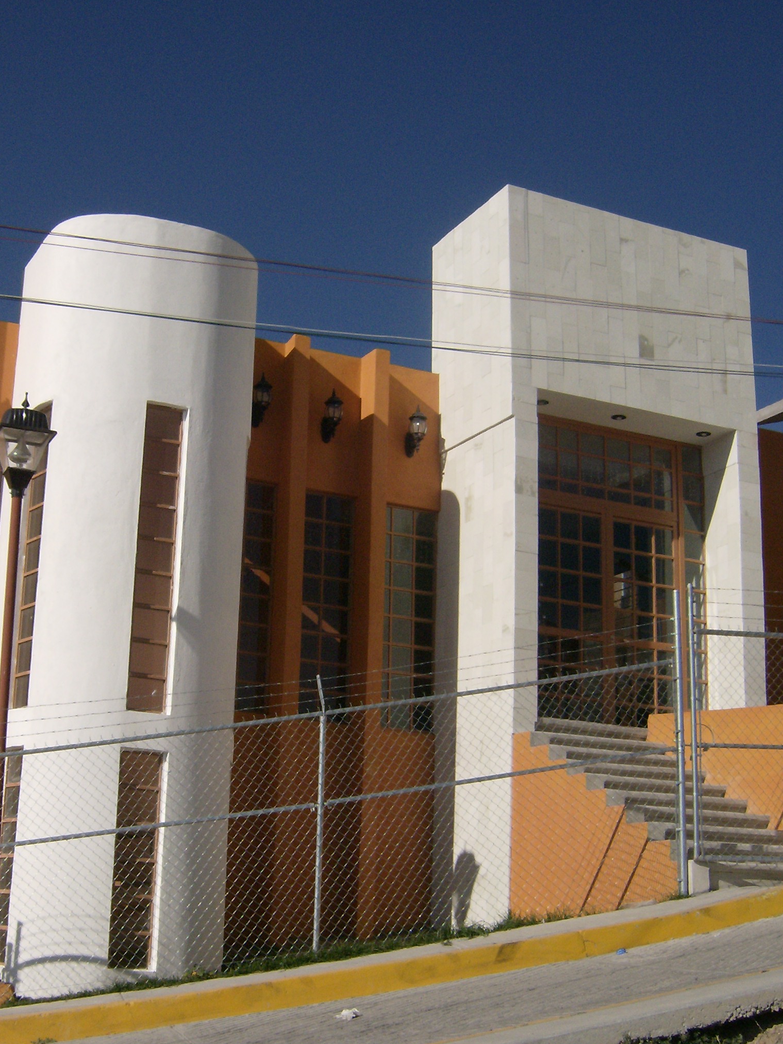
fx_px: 1508
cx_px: 206
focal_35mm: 50
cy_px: 536
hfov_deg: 28.7
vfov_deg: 38.2
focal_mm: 6
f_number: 4.7
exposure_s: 1/2000
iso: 100
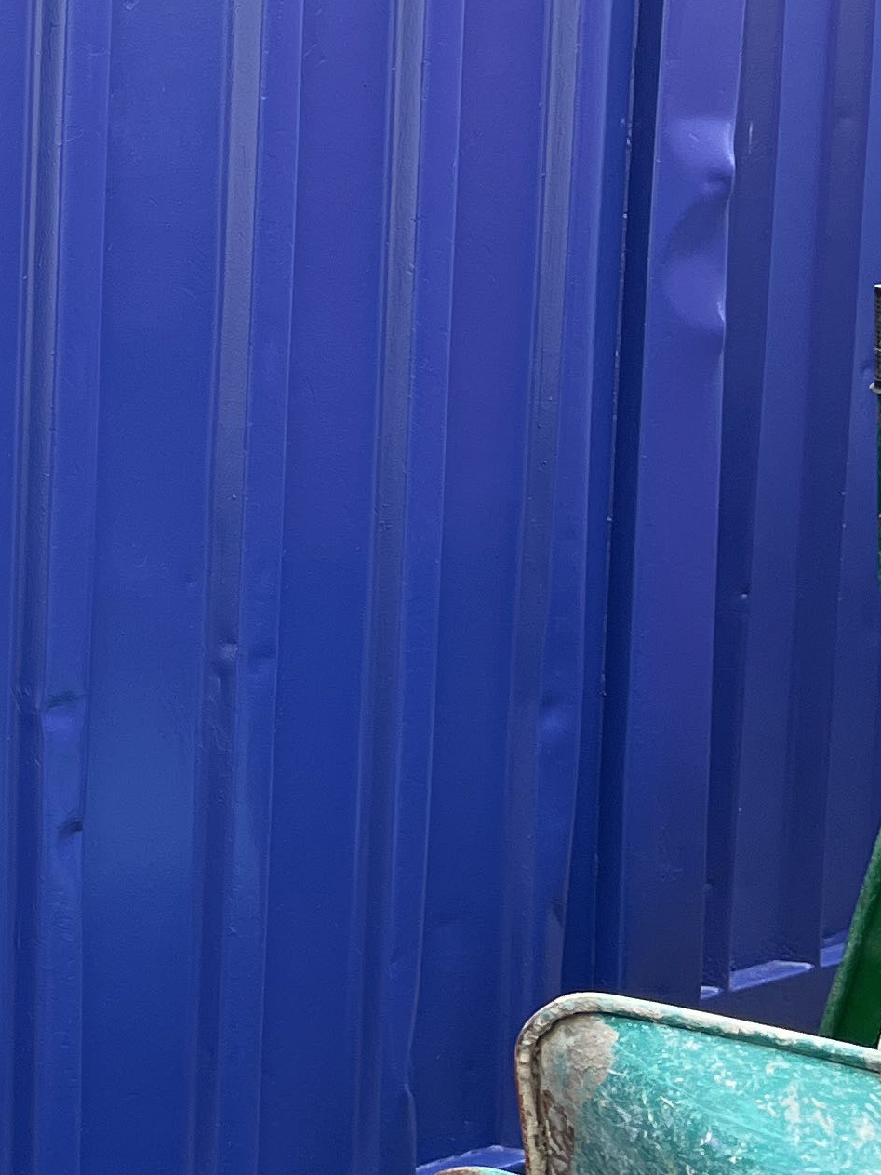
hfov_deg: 16.1
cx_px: -475
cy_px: 249
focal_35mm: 83
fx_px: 2817
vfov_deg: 23.2
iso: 64
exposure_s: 1/166
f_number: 1.6
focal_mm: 5.1
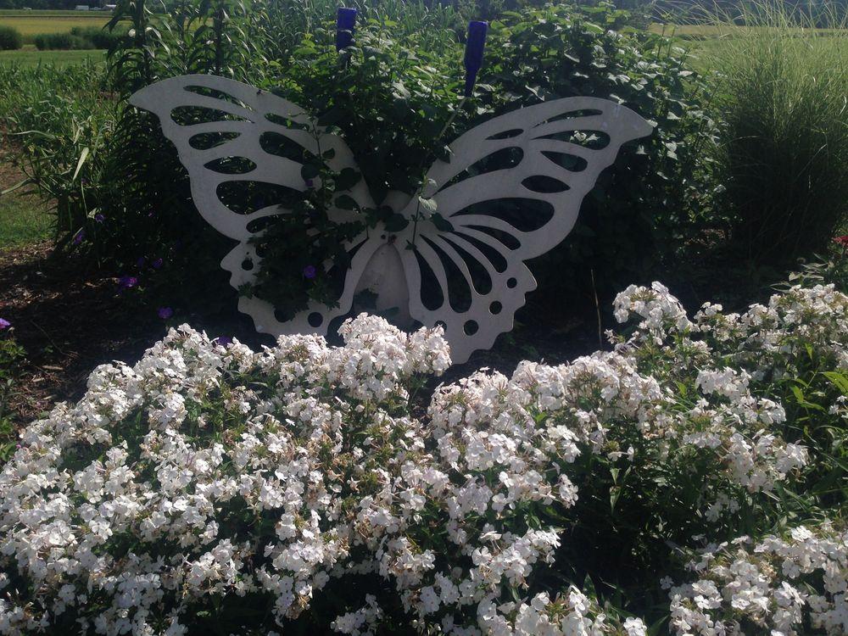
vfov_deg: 42.9
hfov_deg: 55.4
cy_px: 318
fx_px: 808
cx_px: 424
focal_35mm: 33
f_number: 2.4
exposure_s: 1/2710
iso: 50
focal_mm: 4.12
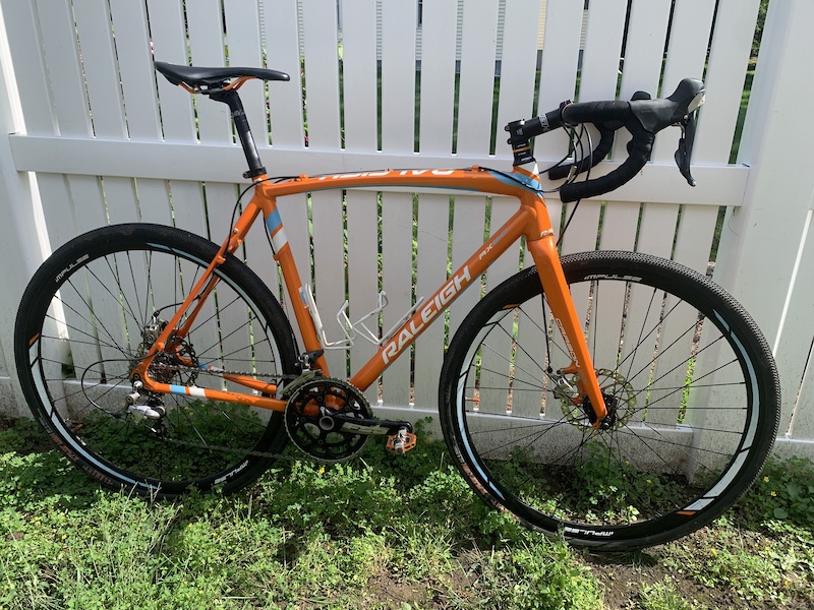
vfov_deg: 53.1
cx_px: 407
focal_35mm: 26
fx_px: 611
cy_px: 305
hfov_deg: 67.3
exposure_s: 1/1136
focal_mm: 4.25
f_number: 1.8
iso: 25
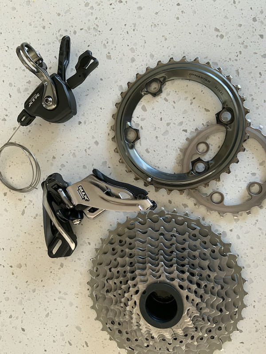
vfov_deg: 67.3
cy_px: 177
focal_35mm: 26
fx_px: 266
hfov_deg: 53.1
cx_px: 133
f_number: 1.8
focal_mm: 4.25
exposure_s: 1/73
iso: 100
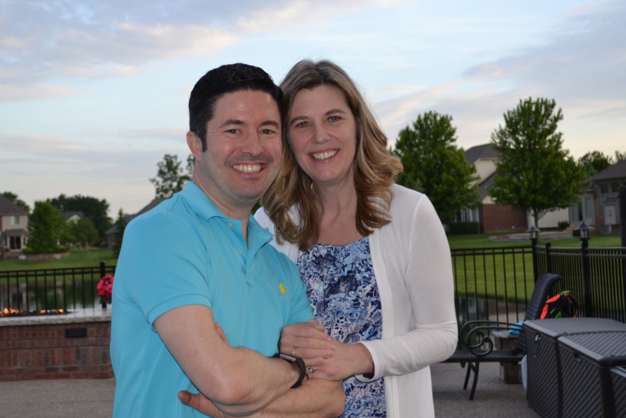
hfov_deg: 33.9
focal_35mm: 59
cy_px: 179
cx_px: 304
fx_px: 1026
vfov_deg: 23.0
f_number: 5
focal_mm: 34
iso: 160
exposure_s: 1/125
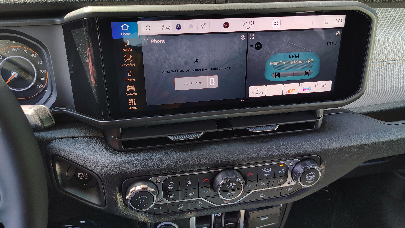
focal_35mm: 27
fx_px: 290
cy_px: 96
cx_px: 199
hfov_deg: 69.9
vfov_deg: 42.8
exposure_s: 1/120
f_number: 1.8
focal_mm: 5.56
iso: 672
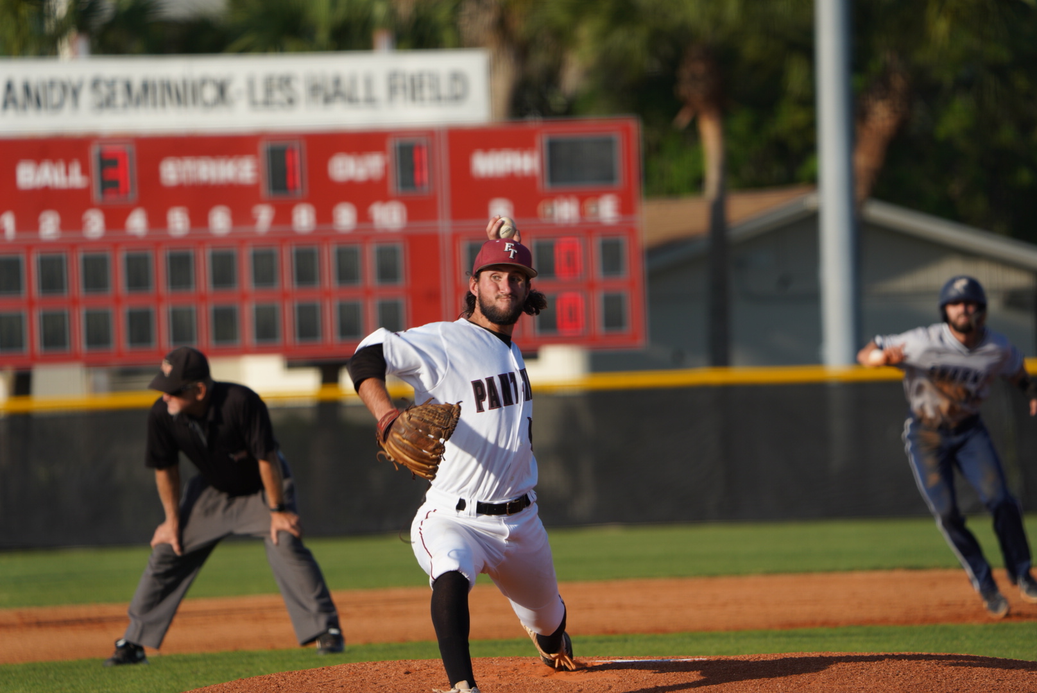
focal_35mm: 382
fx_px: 11011
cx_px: 518
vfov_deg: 3.6
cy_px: 346
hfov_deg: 5.4
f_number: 6.3
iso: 160
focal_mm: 382
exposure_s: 1/640
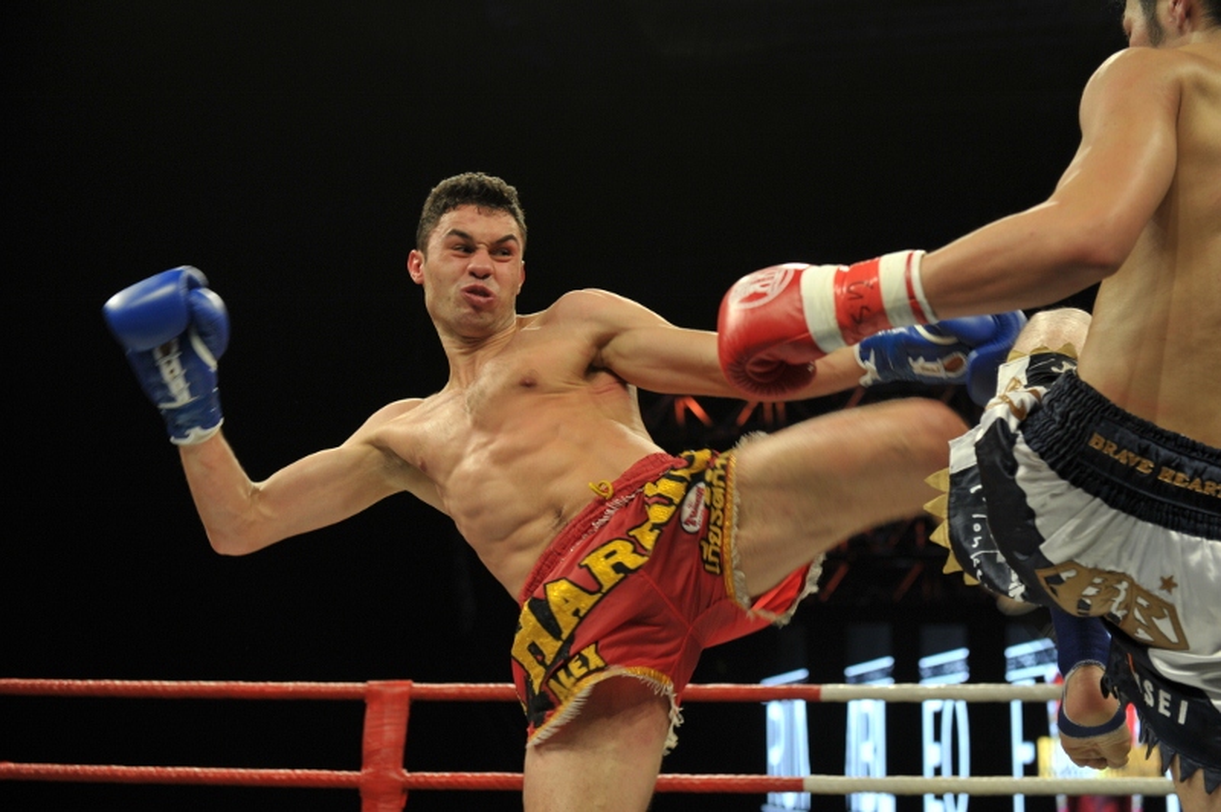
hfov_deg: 28.9
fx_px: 2372
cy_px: 406
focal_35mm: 70
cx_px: 610
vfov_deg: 19.4
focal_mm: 70
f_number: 4
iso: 1000
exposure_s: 1/250
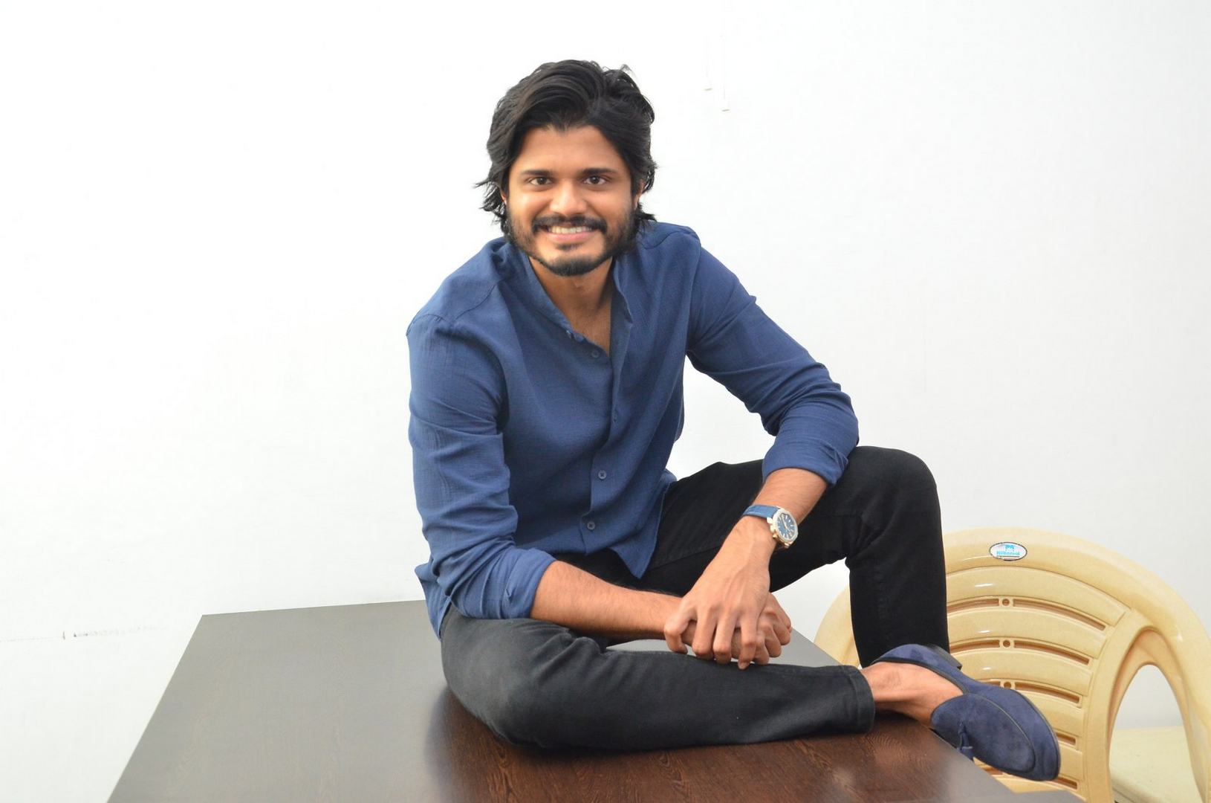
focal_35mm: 45
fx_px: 1511
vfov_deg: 29.7
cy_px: 402
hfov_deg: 43.7
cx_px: 606
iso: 2000
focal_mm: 30
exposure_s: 1/125
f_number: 8
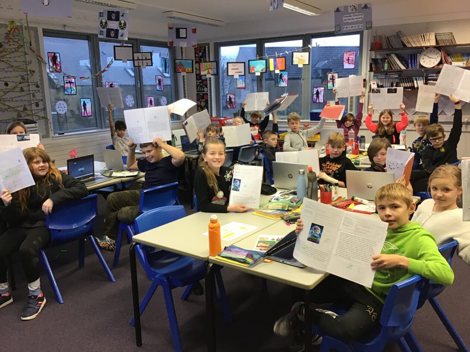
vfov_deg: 45.4
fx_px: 421
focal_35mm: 31
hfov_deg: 58.4
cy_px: 176
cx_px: 235
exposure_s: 1/33
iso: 80
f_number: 2.4
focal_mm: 3.3
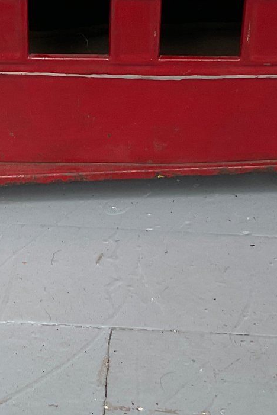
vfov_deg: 23.3
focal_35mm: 86
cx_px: 89
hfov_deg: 15.9
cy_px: 93
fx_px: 992
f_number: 1.8
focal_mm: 3
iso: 20
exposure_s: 1/122
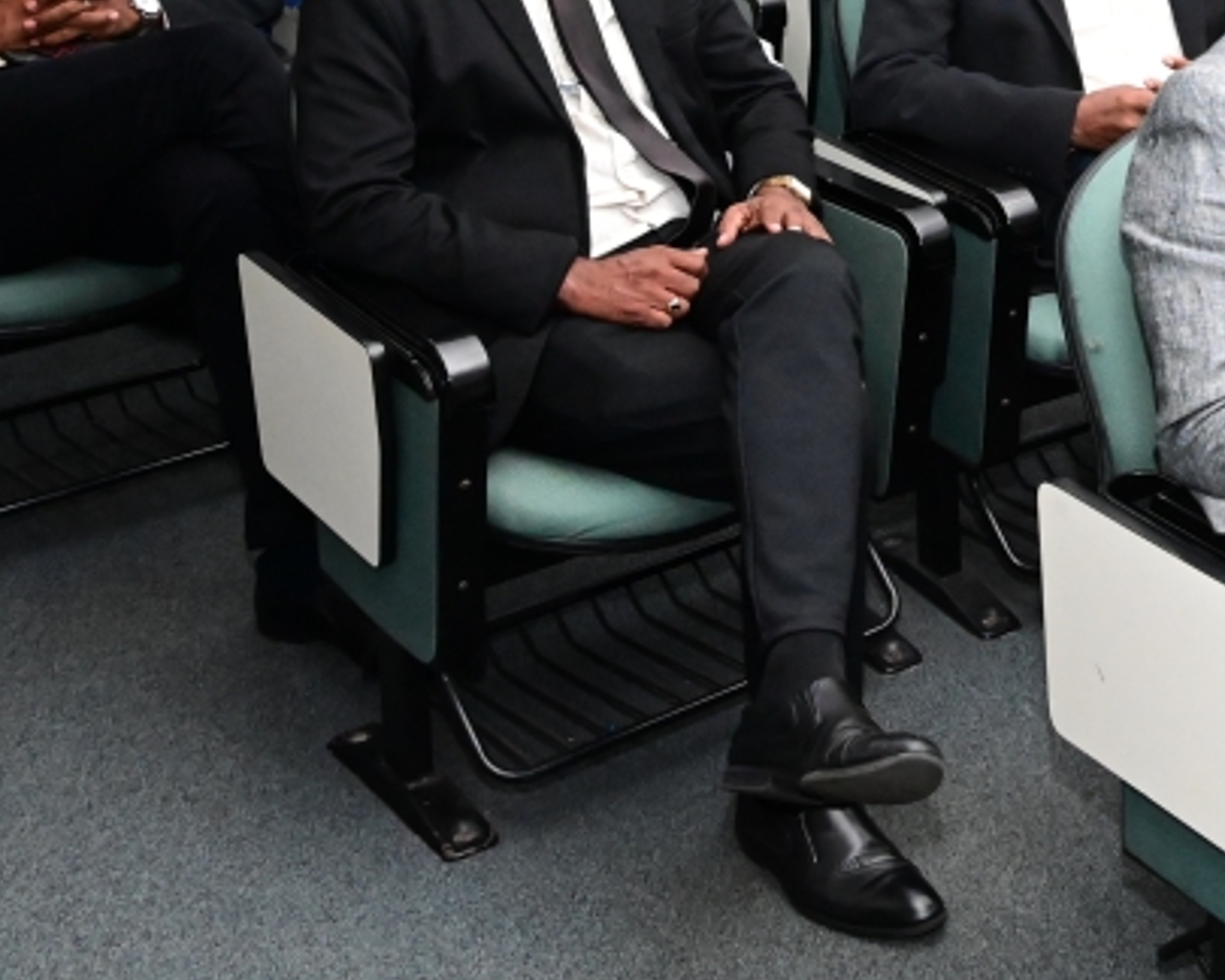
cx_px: 1270
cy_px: -35
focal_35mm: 57
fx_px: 2067
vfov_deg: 25.2
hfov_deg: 30.3
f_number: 10
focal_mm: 24
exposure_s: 1/160
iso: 10000
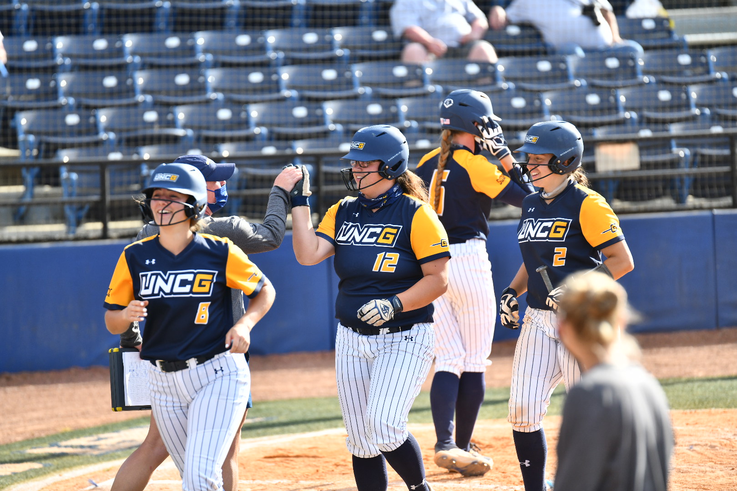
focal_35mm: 300
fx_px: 6141
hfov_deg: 6.9
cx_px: 368
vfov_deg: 4.6
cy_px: 246
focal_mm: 300
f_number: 4
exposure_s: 1/2500
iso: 640
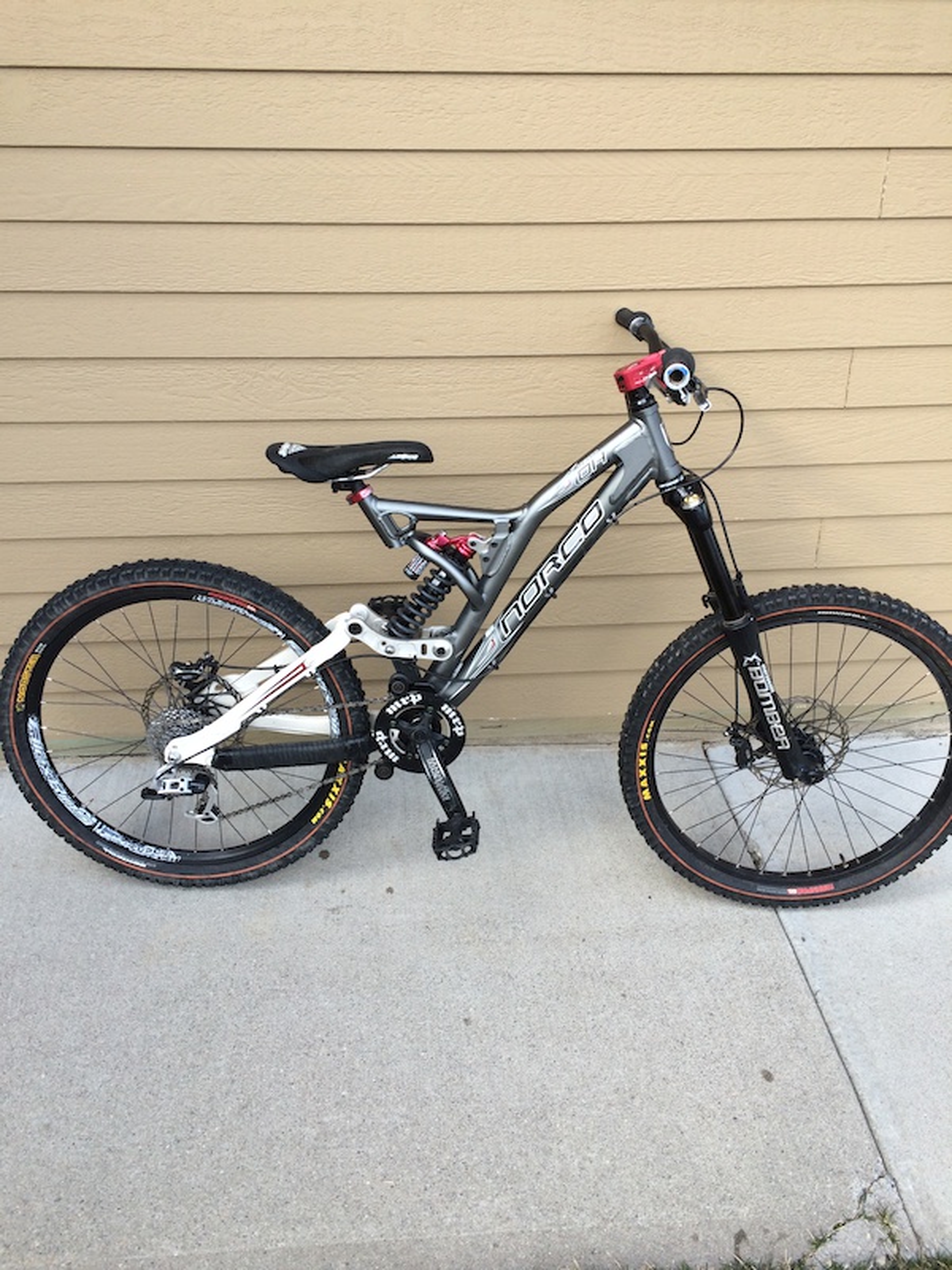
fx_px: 1063
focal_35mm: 29
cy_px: 635
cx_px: 476
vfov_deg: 61.7
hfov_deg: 48.2
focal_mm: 4.15
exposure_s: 1/313
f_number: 2.2
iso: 32
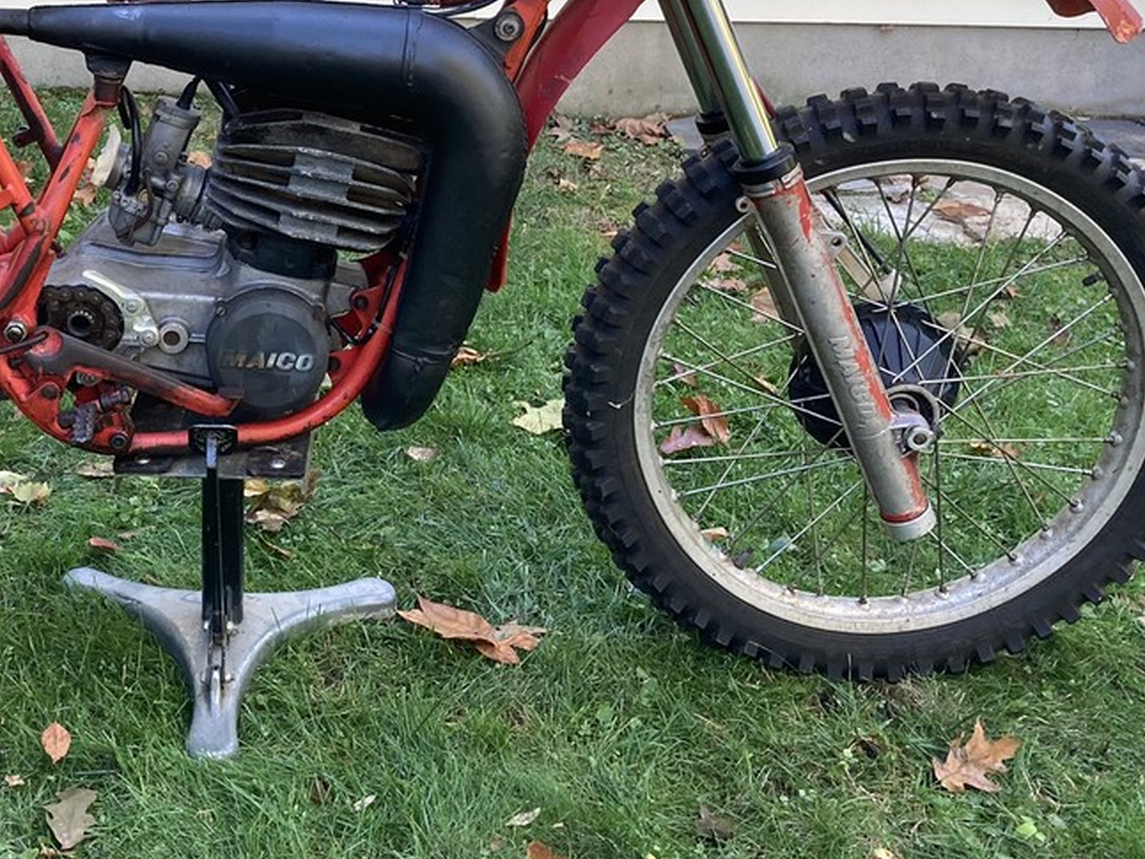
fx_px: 1721
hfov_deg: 35.8
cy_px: 213
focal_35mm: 52
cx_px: 252
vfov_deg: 27.7
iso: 64
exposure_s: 1/121
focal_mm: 3.99
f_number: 1.8
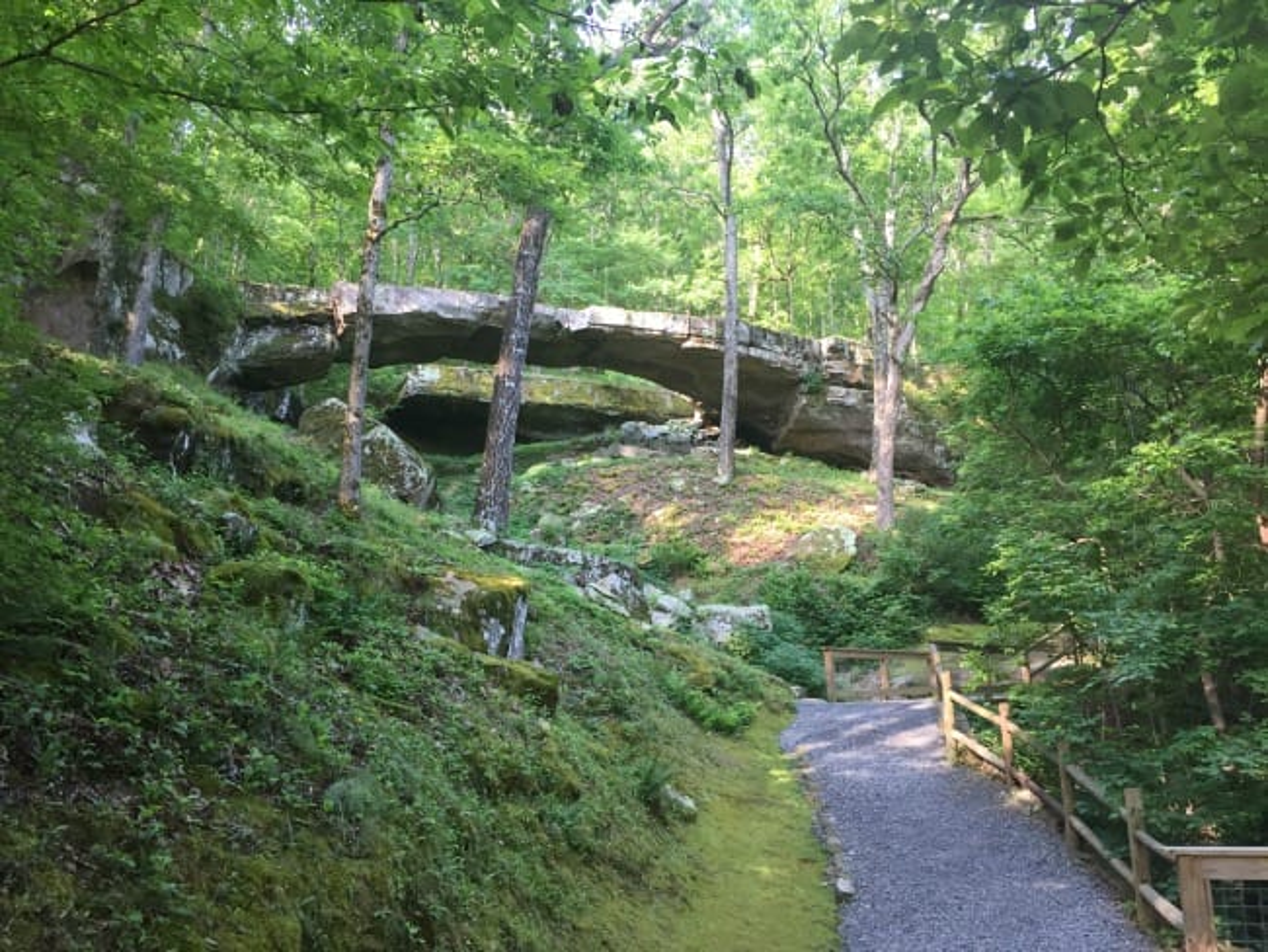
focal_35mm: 29
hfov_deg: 61.6
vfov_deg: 48.3
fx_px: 1063
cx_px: 634
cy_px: 476
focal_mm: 4.15
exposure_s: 1/40
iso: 32
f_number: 2.2
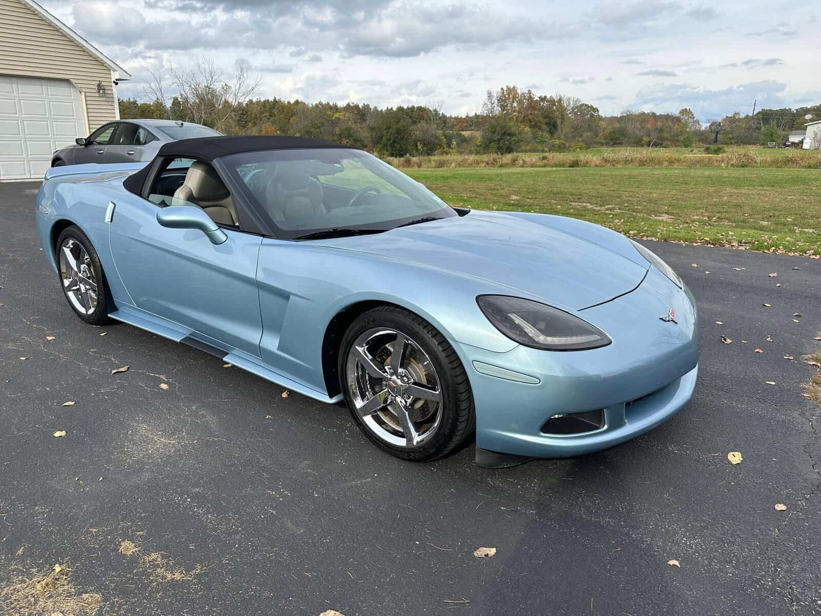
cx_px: 410
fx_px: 569
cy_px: 308
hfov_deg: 71.6
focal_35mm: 24
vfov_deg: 56.8
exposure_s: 1/3058
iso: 80
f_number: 1.8
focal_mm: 6.9
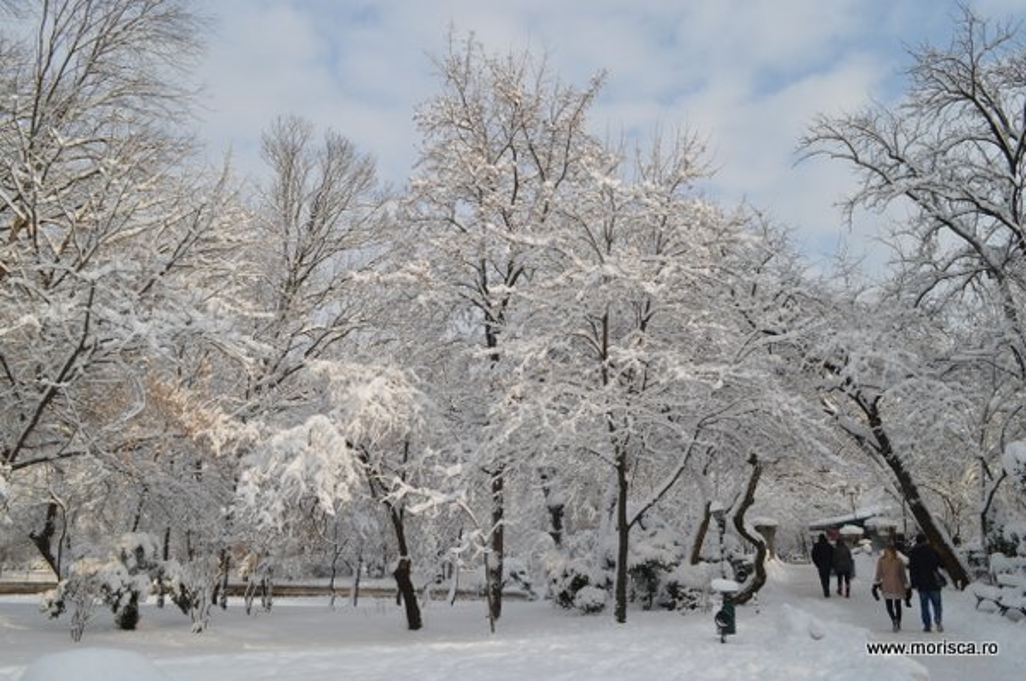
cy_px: 340
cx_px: 513
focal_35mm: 30
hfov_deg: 62.0
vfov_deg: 43.5
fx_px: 854
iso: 100
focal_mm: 20
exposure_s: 1/250
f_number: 8
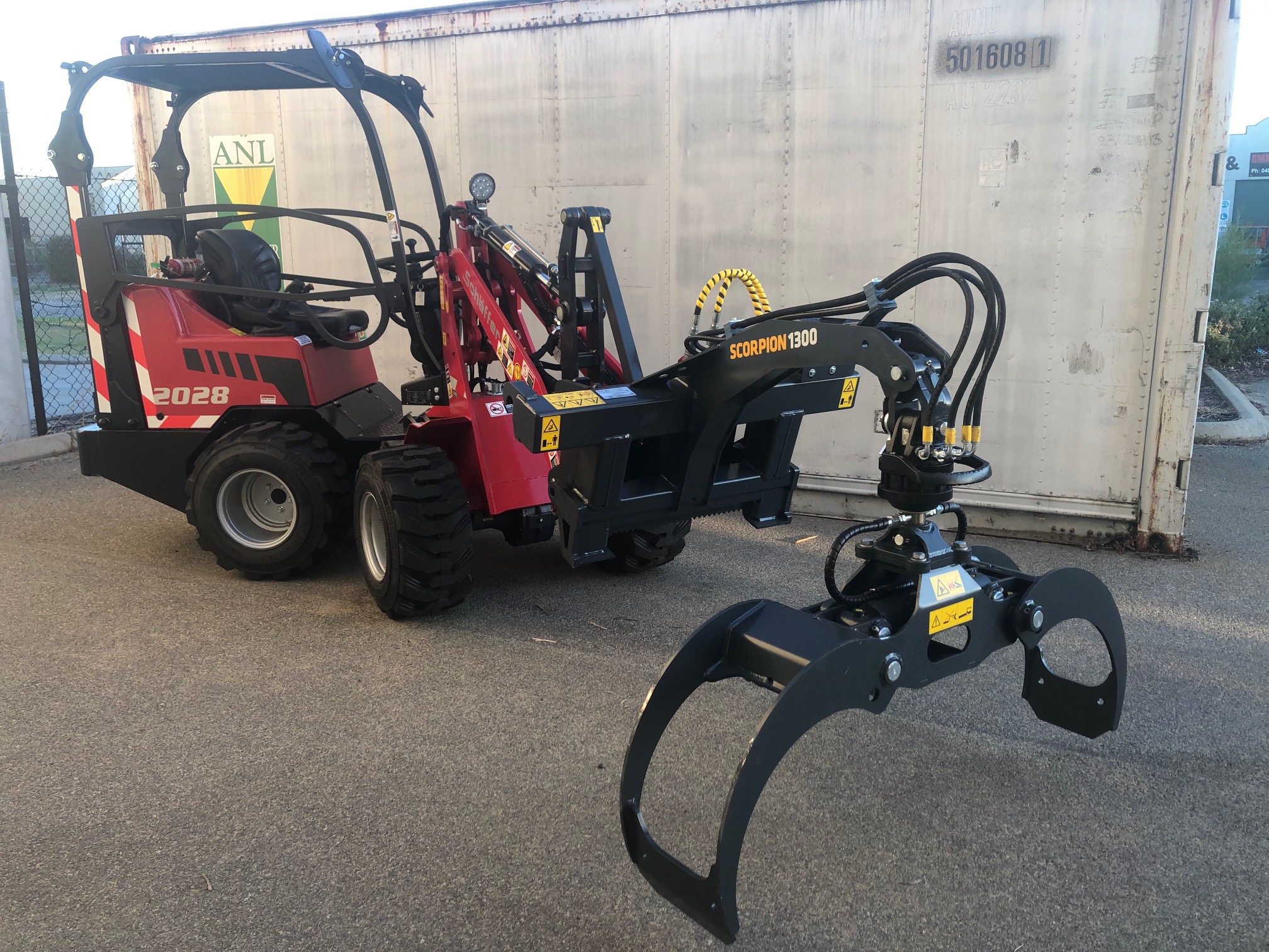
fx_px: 1026
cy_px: 476
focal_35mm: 28
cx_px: 634
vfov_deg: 49.7
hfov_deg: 63.4
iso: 32
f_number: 1.8
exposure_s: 1/100
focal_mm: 3.99
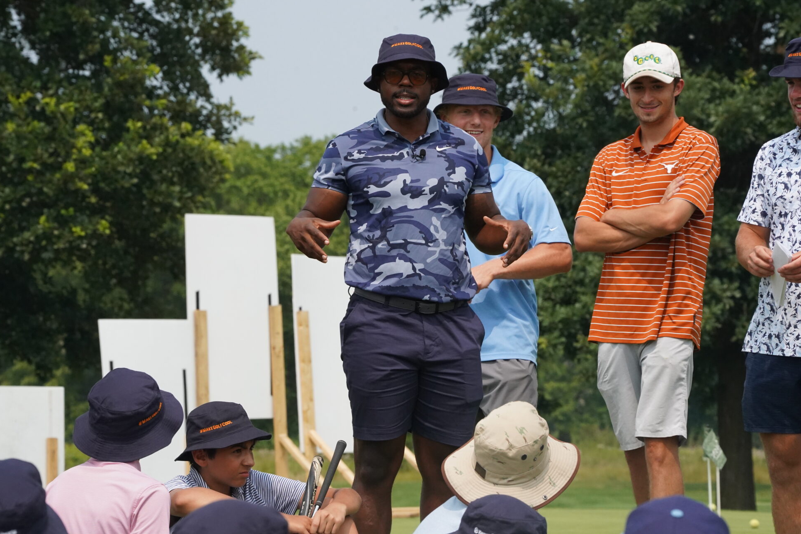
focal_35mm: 212
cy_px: 251
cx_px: 390
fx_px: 4717
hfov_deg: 9.7
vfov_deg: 6.5
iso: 4000
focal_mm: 200
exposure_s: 1/3200
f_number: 14
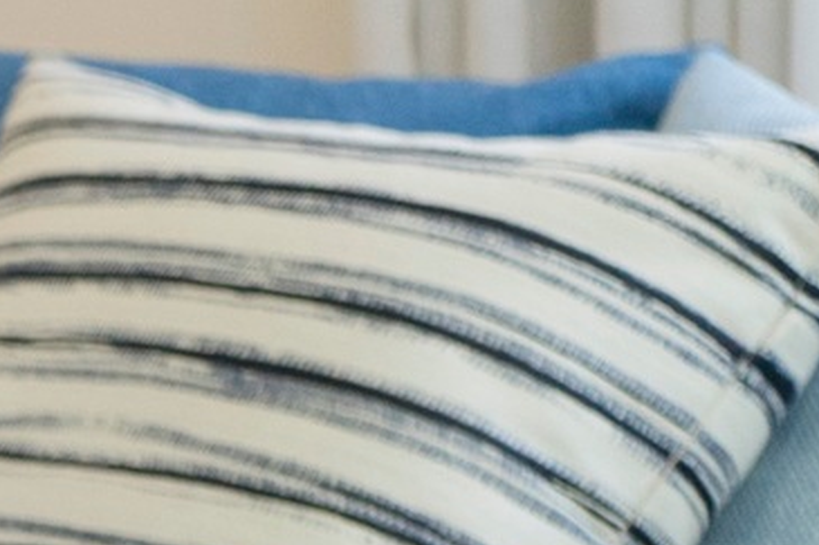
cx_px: -1113
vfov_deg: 5.6
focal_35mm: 241
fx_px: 5480
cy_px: 809
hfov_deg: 7.9
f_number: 4.5
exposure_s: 1/320
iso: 640
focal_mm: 44
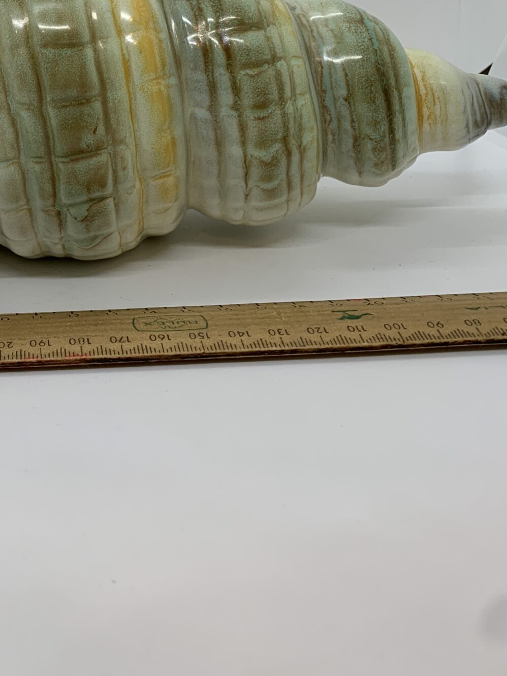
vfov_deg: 35.9
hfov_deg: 28.0
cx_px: 49
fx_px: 977
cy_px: 71
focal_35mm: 50
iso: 25
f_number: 1.8
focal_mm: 4.25
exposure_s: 1/110
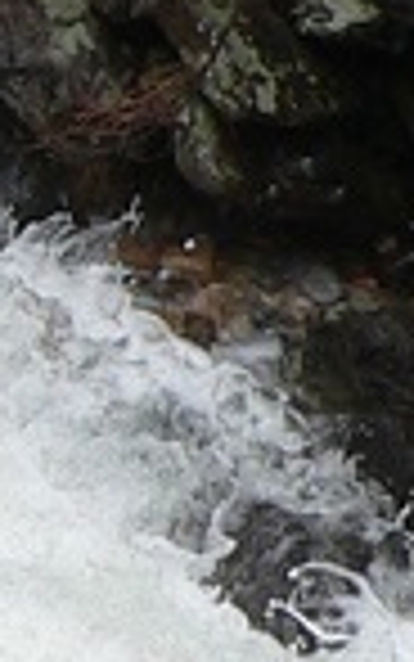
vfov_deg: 6.3
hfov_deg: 3.7
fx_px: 5988
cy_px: 306
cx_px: -1476
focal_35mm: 332
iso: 80
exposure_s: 1/320
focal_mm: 6
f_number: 4
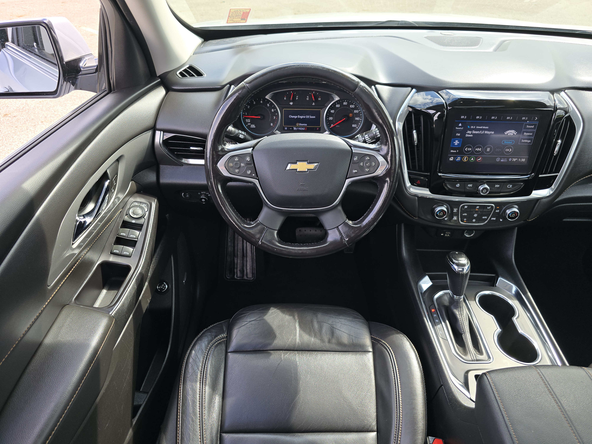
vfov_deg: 58.9
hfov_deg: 73.9
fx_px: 393
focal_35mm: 23
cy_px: 222
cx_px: 296
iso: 20
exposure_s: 1/180
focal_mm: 6.3
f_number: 1.7
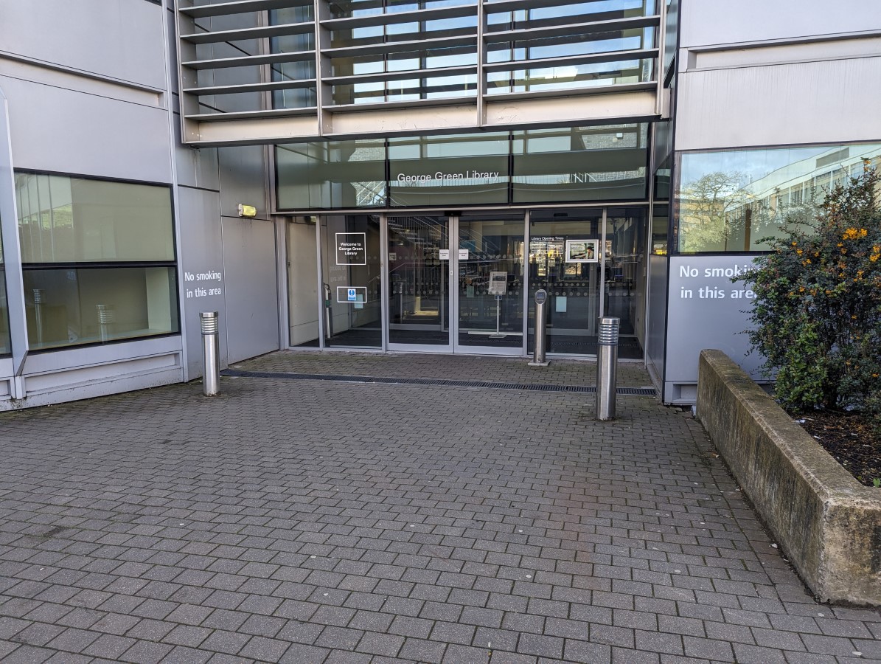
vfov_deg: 56.9
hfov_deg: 71.5
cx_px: 440
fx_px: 612
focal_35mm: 24
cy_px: 332
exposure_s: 1/258
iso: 39
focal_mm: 6.81
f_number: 1.85
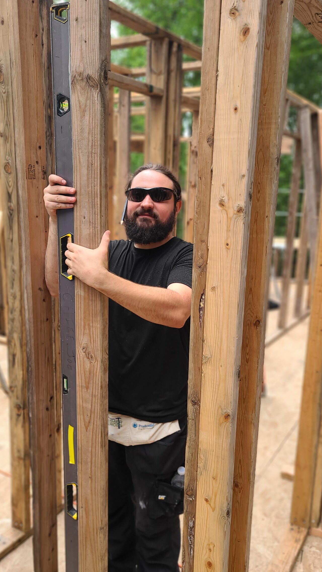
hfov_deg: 36.7
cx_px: 153
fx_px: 486
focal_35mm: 32
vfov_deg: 61.0
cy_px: 302
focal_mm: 5.4
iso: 40
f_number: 1.8
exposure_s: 1/173
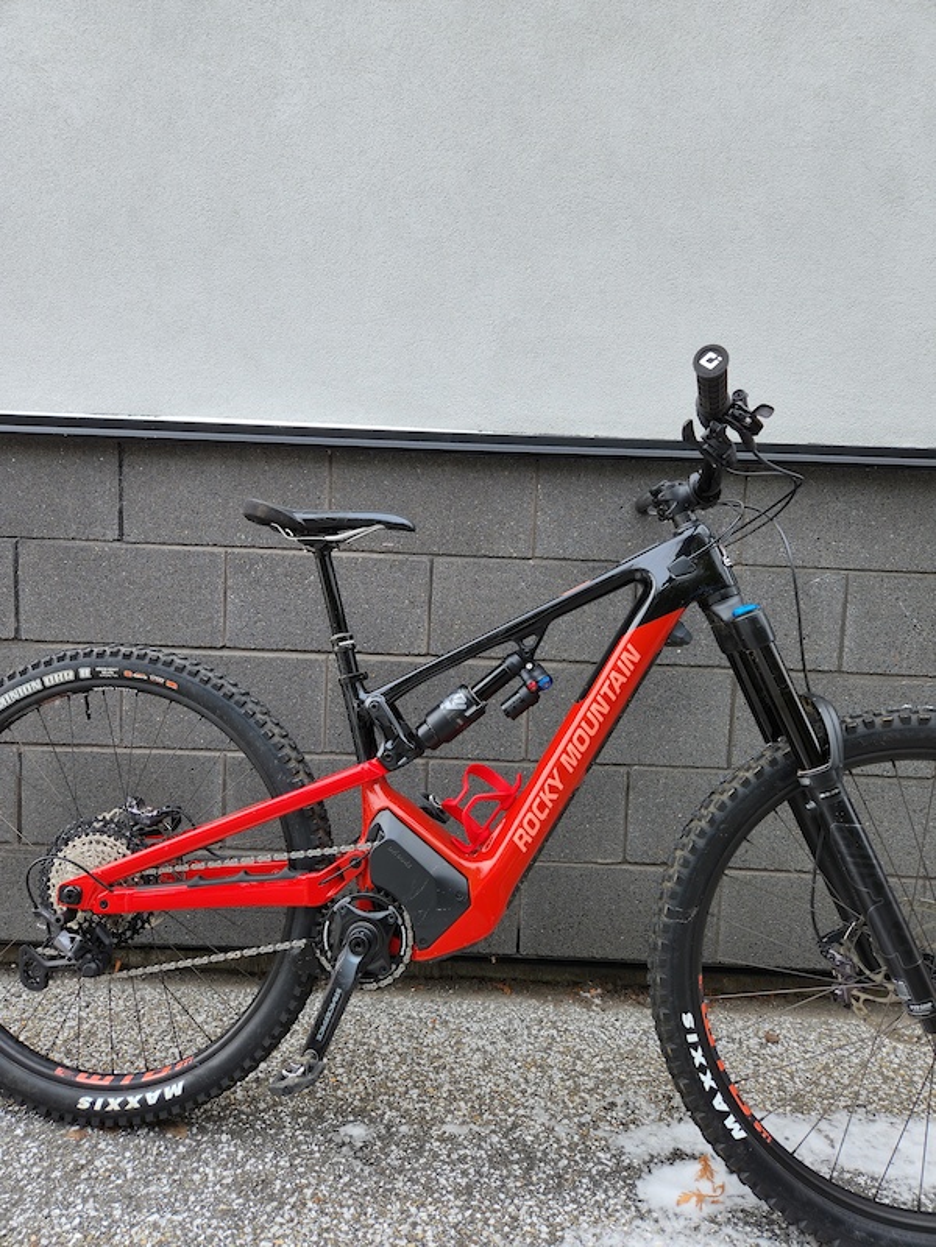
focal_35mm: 23
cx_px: 468
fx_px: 829
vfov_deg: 73.9
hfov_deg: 58.9
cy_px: 624
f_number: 1.8
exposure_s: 1/221
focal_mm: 5.4
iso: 20
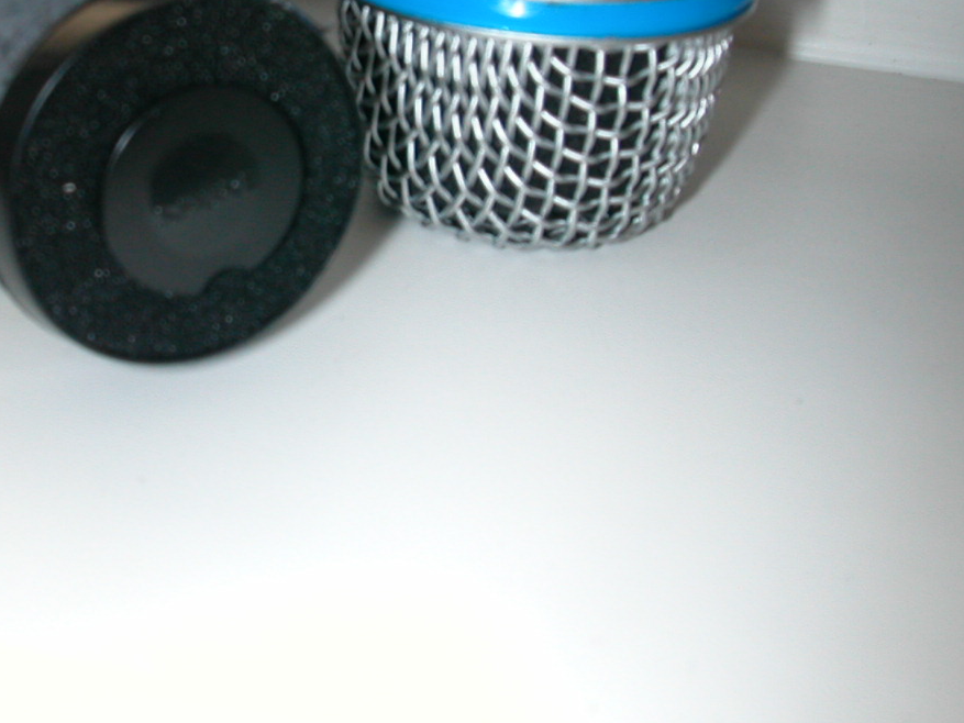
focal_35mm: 54
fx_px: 1504
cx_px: 323
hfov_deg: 35.2
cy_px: 205
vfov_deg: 26.8
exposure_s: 1/30
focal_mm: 5.6
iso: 100
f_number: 4.5
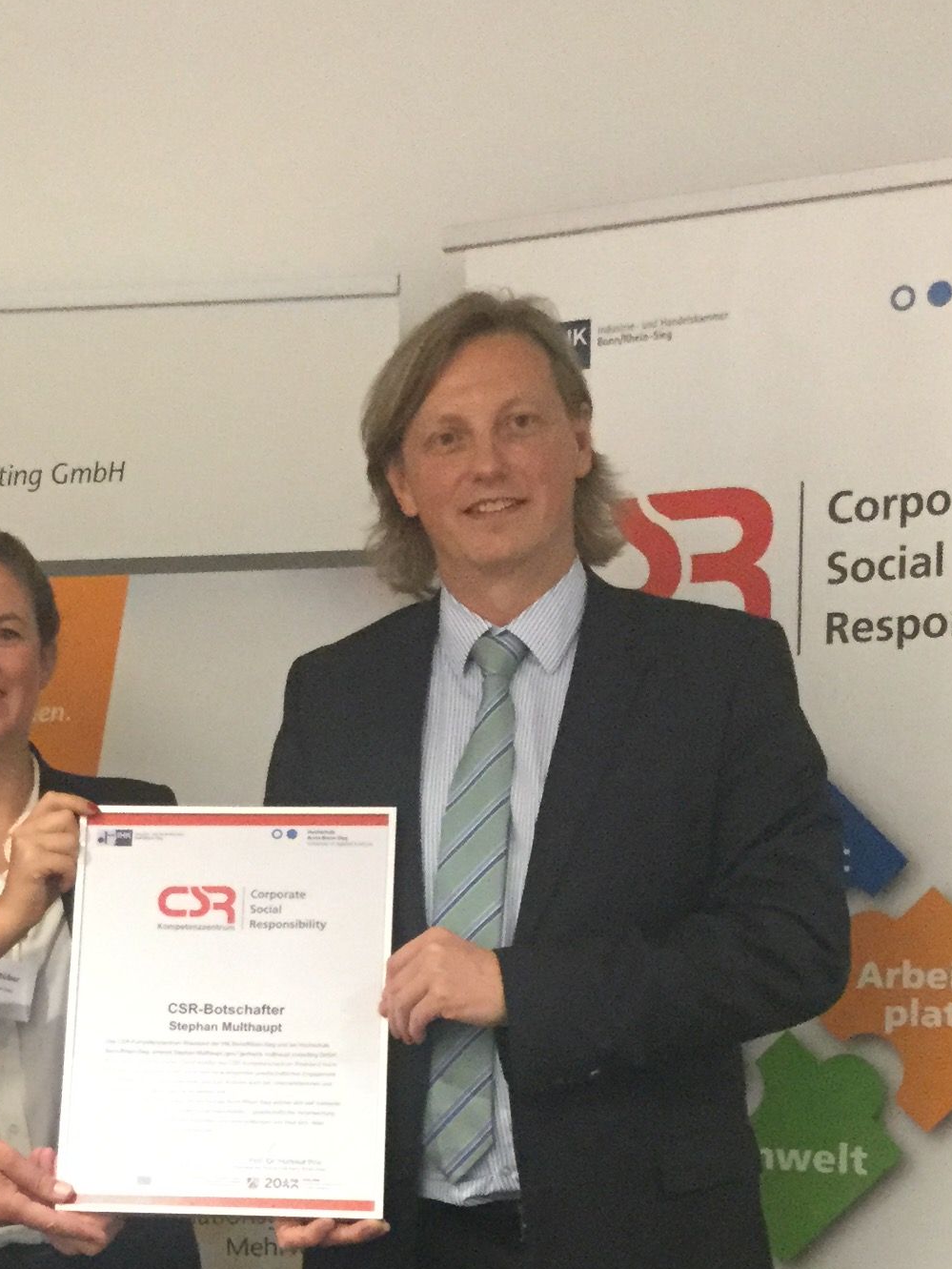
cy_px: 1213
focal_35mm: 76
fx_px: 2786
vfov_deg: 24.7
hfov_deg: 19.0
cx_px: 72
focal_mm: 3.3
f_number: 2.4
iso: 250
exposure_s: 1/25
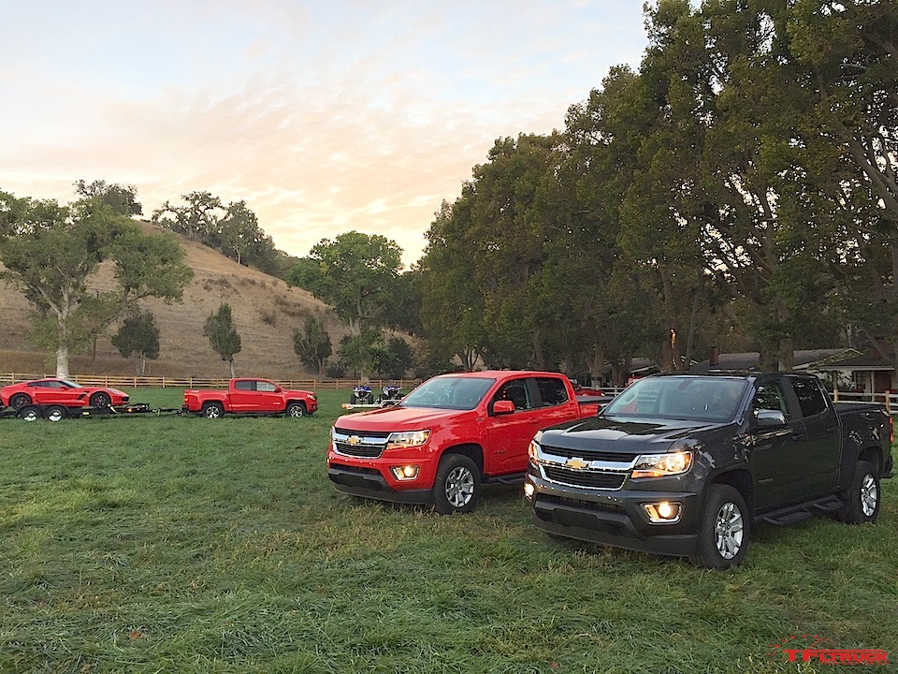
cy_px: 337
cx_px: 449
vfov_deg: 48.2
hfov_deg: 61.7
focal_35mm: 29
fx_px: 752
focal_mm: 4.15
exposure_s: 1/60
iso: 40
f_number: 2.2
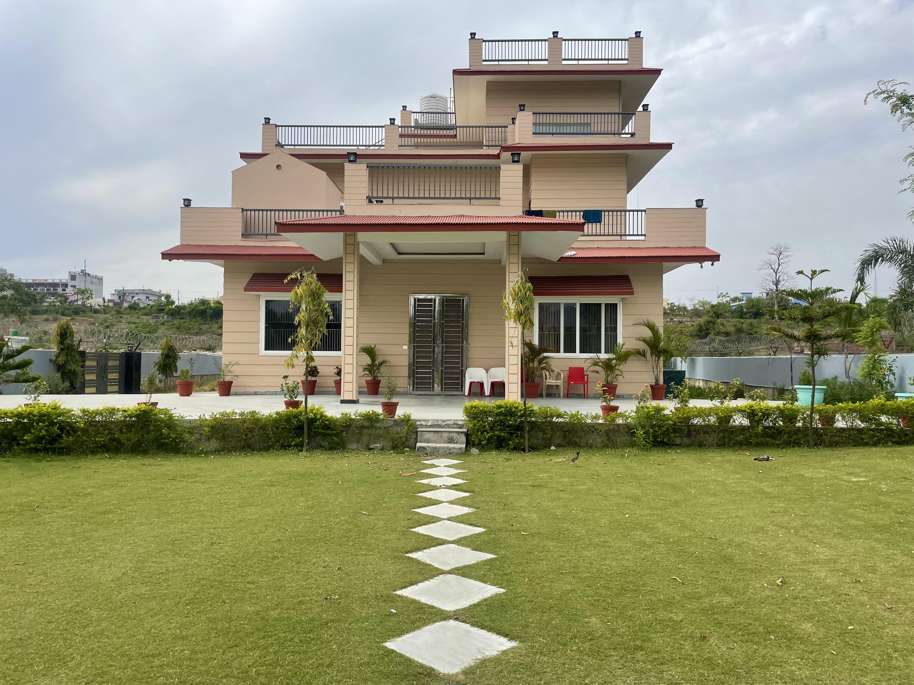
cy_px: 342
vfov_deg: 53.1
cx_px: 457
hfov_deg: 67.3
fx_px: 687
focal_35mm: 26
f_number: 1.6
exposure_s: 1/3610
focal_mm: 4.2
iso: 32
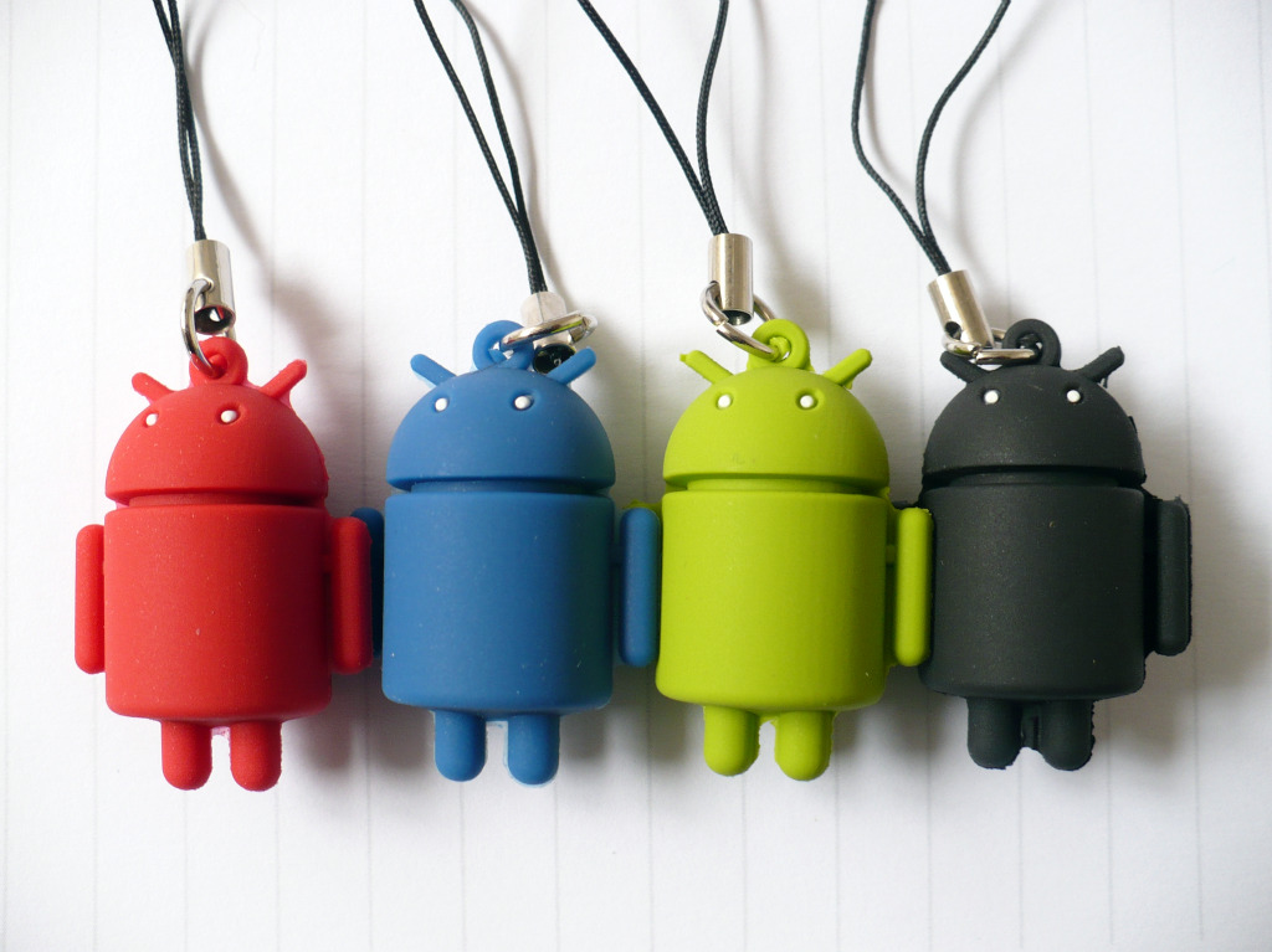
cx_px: 636
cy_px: 476
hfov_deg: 50.2
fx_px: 1359
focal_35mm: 37
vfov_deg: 38.6
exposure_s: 1/40
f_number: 2.8
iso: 100
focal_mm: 6.1
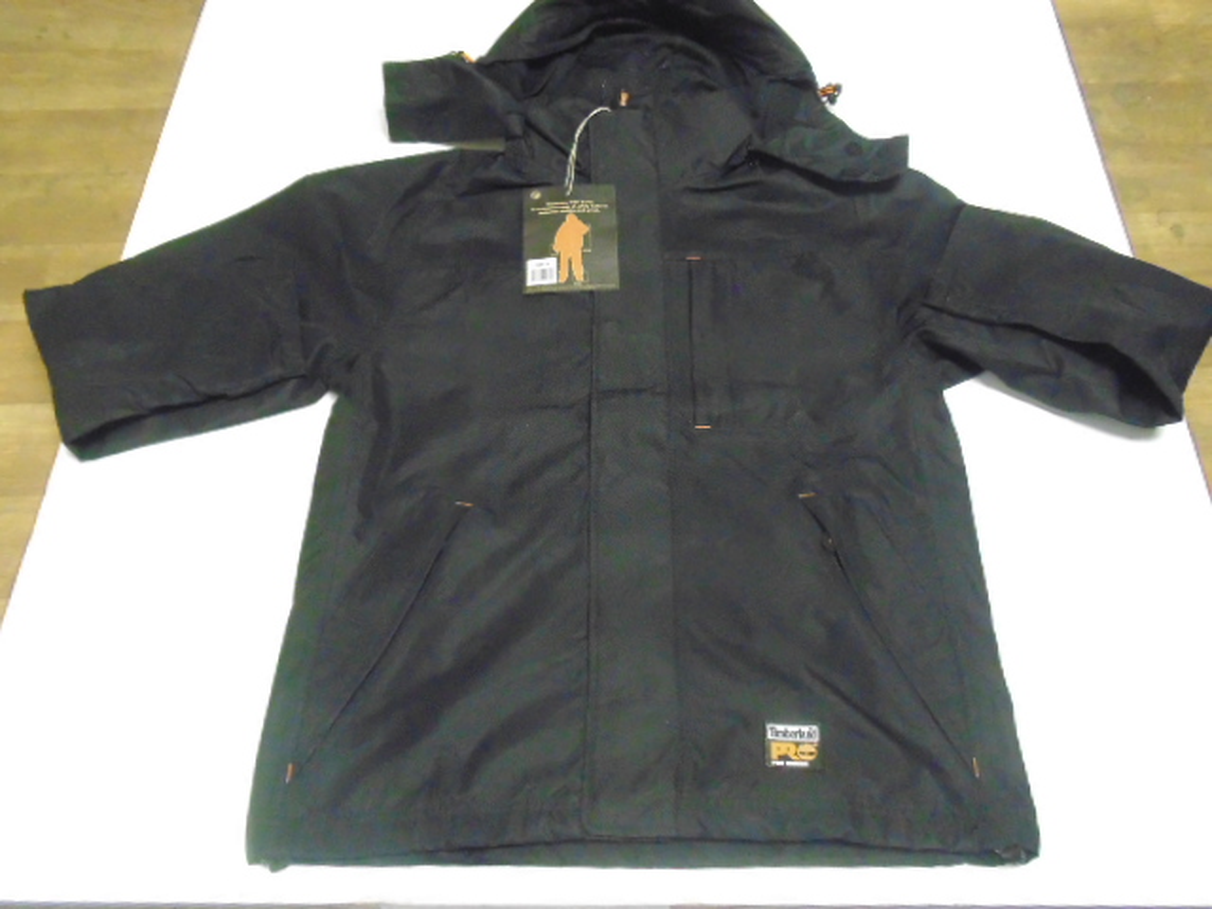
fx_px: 945
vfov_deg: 51.4
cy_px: 454
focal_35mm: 27
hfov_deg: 65.3
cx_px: 606
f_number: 3.2
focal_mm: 4.8
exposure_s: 1/20
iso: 800
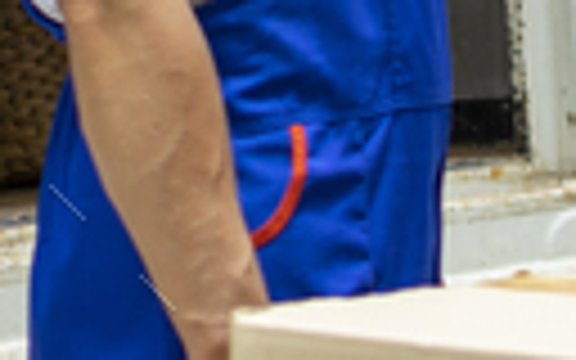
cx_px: 1170
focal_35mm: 351
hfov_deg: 5.8
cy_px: -488
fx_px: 5510
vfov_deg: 3.7
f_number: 2
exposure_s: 1/1600
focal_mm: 50
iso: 100
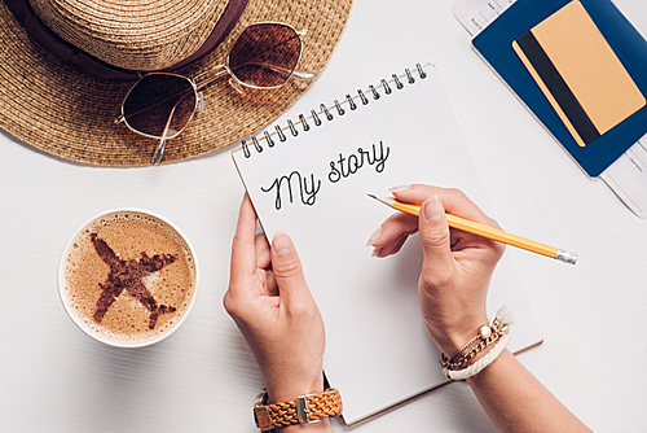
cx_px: 324
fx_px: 1888
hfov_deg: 19.4
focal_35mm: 105
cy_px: 216
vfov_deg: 13.1
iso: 400
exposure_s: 1/125
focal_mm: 105
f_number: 8
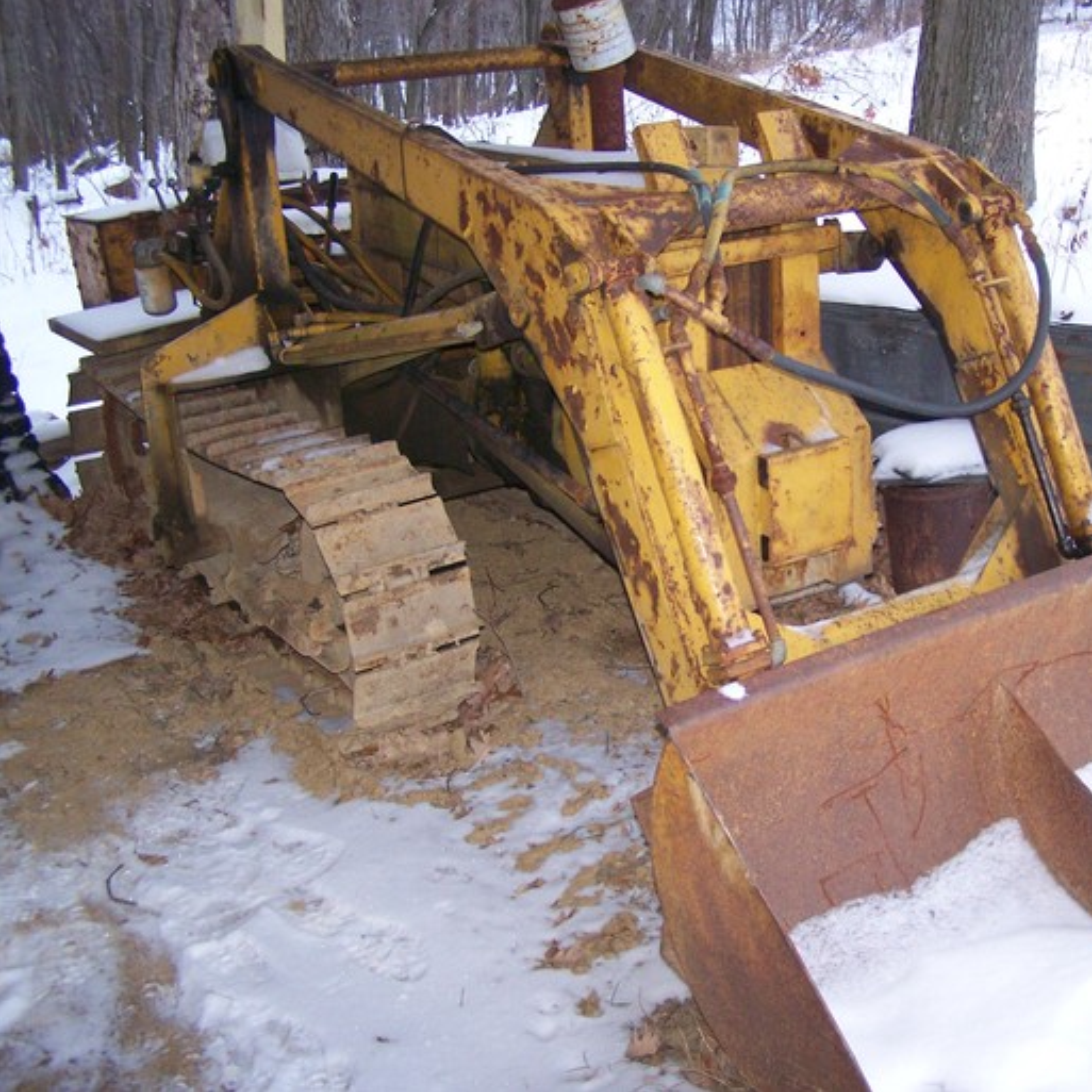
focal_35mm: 45
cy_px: 545
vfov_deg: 37.6
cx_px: 729
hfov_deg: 37.1
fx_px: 1606
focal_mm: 6.3
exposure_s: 1/60
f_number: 2.8
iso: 200
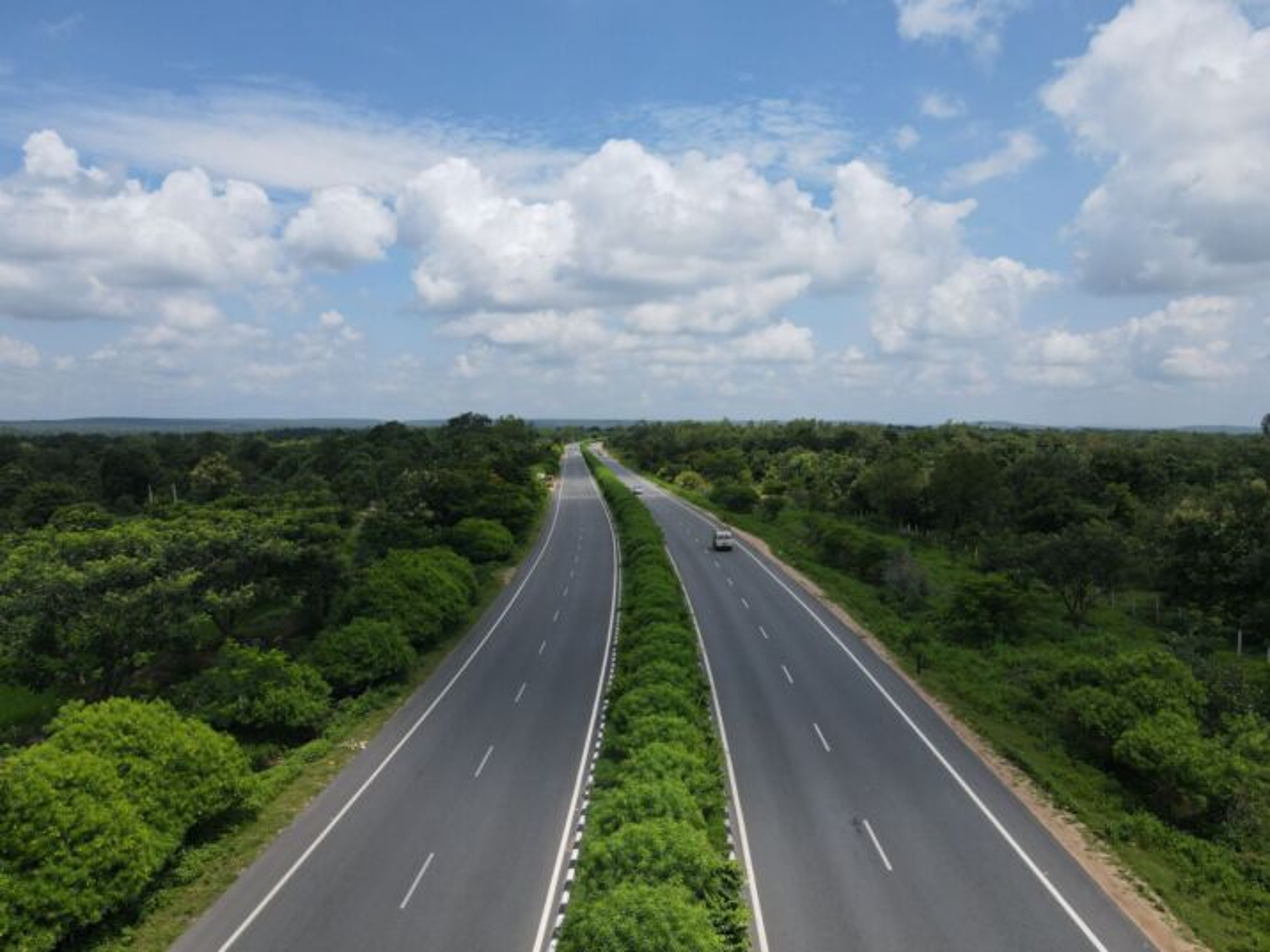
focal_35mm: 24
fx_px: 881
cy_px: 476
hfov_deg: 71.6
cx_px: 635
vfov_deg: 56.8
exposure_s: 1/1000
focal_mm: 4.5
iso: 100
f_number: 2.8
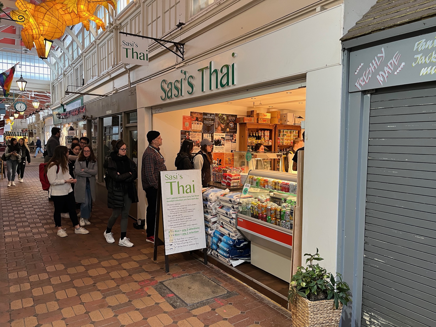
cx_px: 218
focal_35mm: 26
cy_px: 164
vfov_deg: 53.1
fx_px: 327
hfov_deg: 67.3
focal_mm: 5.1
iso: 100
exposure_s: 1/50
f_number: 1.6
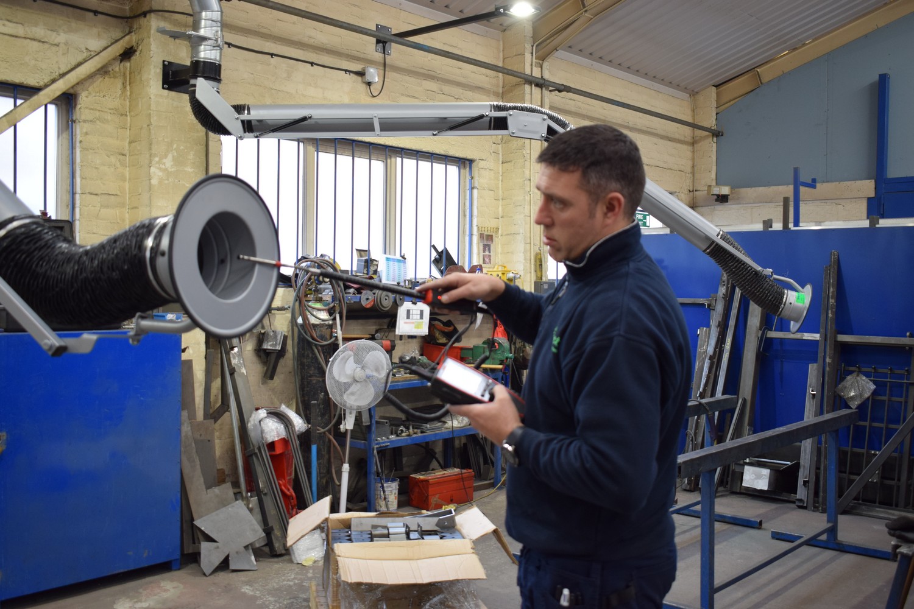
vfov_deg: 36.9
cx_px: 457
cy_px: 304
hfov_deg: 53.1
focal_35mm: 36
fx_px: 914
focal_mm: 24
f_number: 4
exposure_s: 1/30
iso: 640
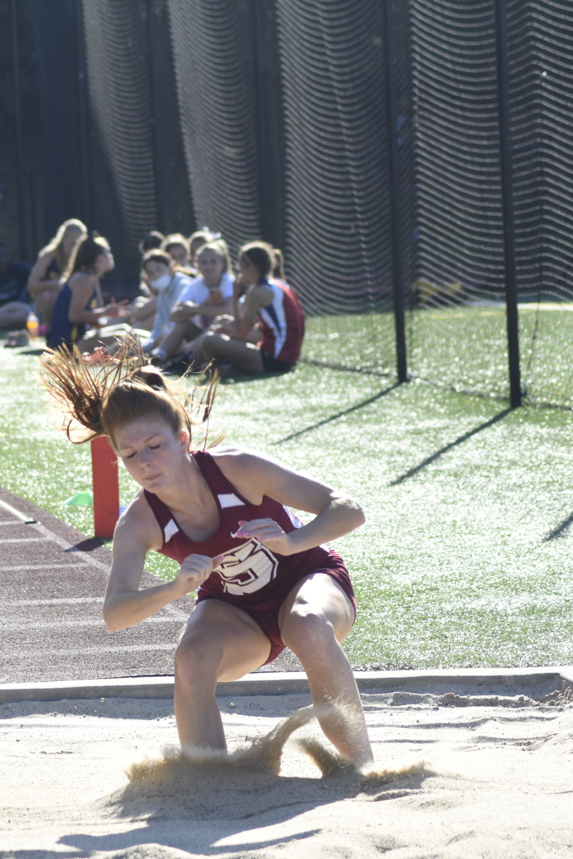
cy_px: 430
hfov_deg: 4.5
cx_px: 159
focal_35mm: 305
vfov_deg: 6.8
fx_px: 7275
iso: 400
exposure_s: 1/640
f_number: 6.3
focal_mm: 135
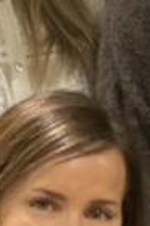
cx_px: 331
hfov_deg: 3.4
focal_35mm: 399
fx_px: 2500
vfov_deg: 5.2
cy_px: 148
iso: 400
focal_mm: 6
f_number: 2
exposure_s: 1/25
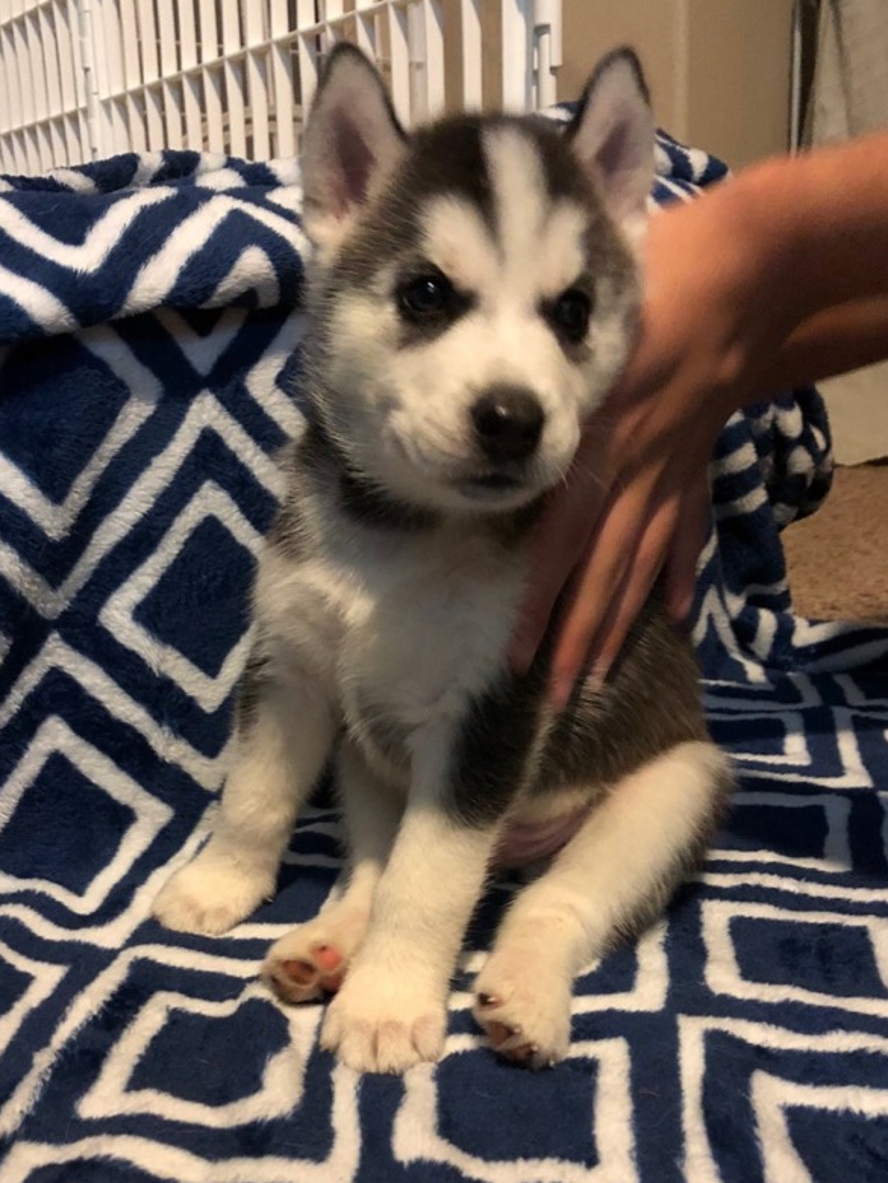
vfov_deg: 48.9
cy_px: 663
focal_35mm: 38
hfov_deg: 37.7
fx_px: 1299
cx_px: 408
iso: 640
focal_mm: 3.99
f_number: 1.8
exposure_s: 1/24
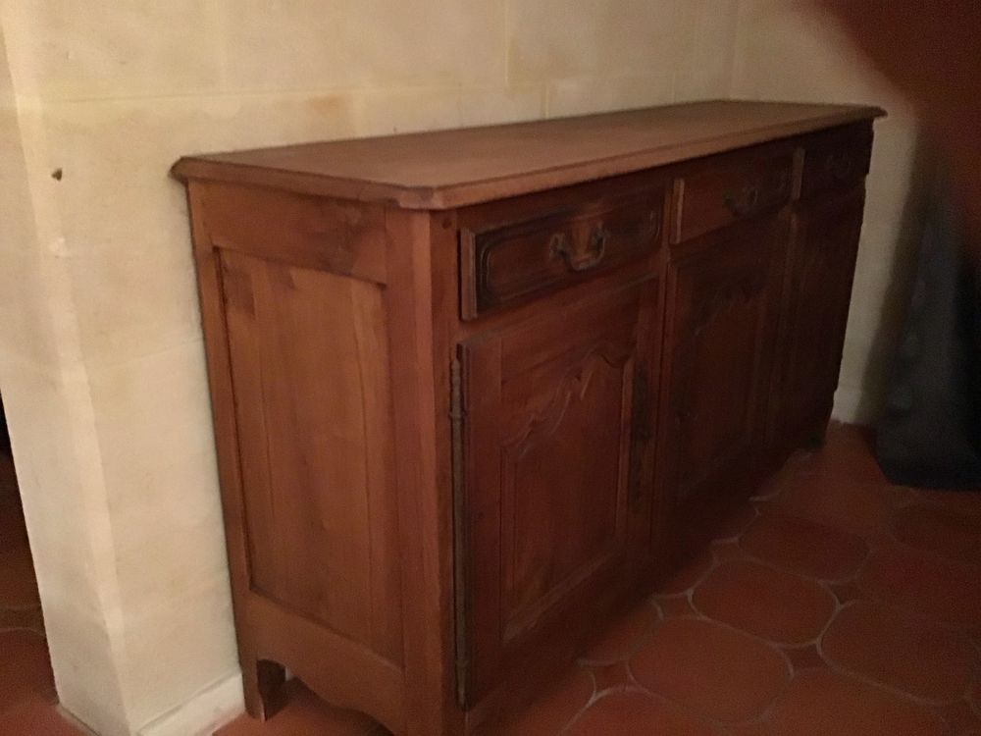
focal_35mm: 31
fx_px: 879
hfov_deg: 58.4
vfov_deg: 45.4
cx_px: 490
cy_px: 368
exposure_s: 1/17
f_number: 2.4
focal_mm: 3.3
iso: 800
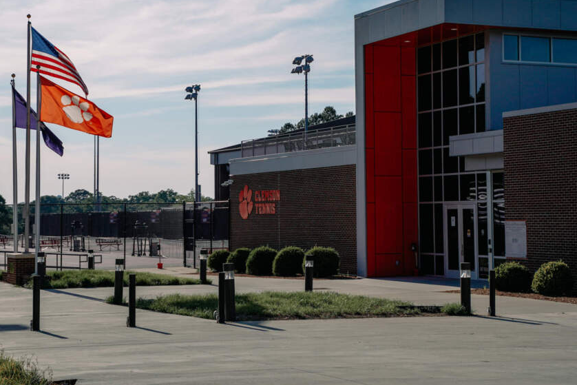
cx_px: 297
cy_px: 156
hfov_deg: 26.3
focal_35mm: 77
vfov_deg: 17.7
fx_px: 1234
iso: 125
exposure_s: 1/2000
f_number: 6.3
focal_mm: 63
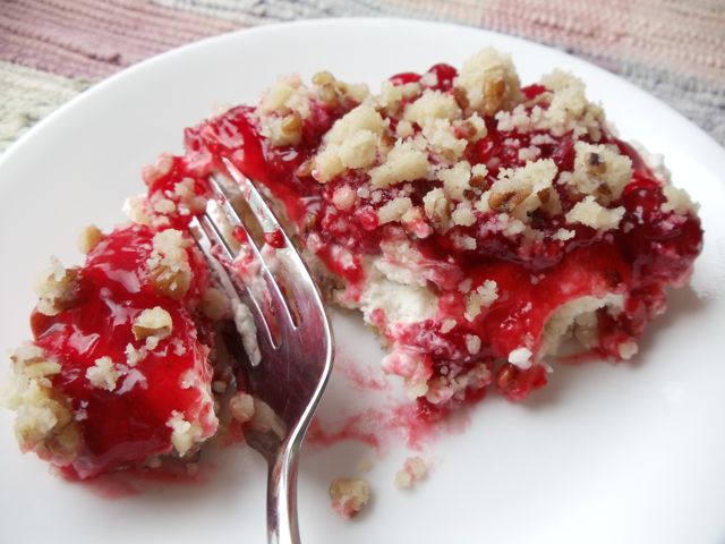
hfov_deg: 42.9
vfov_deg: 32.9
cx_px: 362
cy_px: 272
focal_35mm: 44
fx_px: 922
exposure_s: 1/30
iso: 100
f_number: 3.5
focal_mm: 6
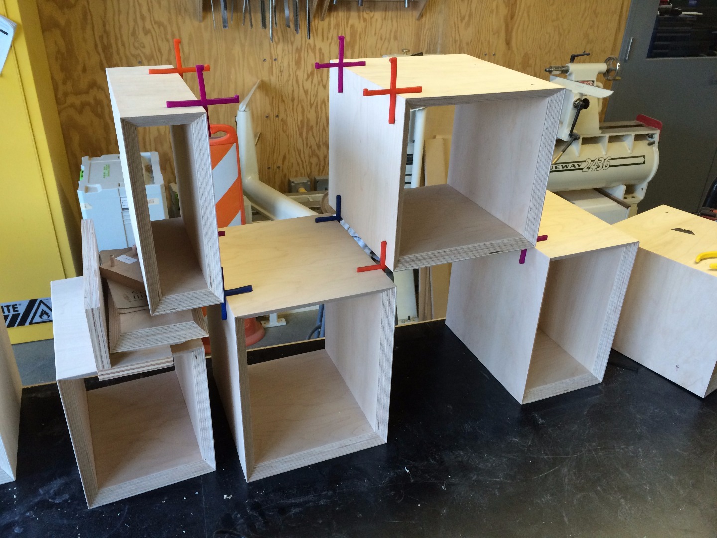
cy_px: 269
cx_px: 358
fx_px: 601
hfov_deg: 61.7
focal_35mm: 29
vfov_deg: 48.2
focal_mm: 4.15
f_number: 2.2
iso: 64
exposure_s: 1/30
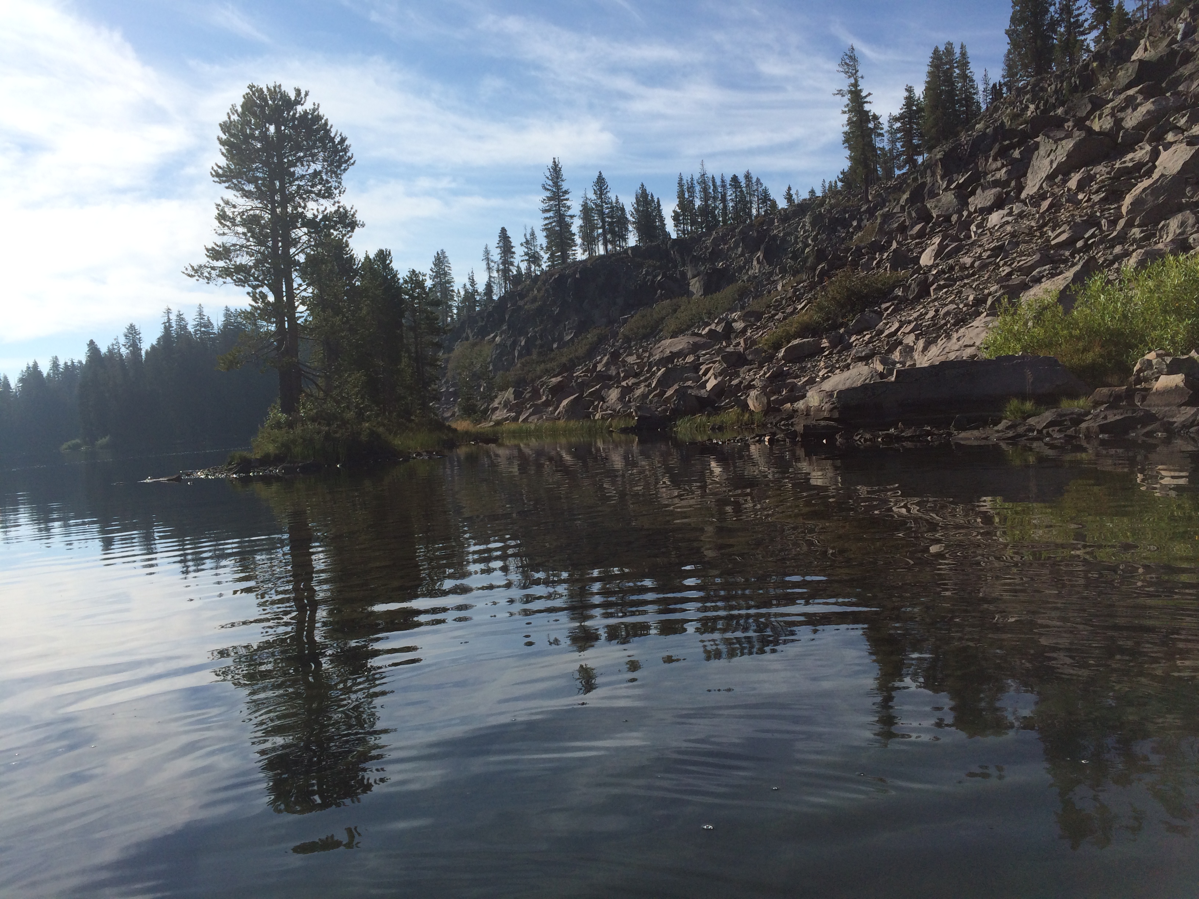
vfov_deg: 46.8
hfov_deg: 60.0
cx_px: 600
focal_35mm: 30
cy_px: 450
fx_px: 1039
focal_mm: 4.12
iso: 40
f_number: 2.2
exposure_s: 1/3165
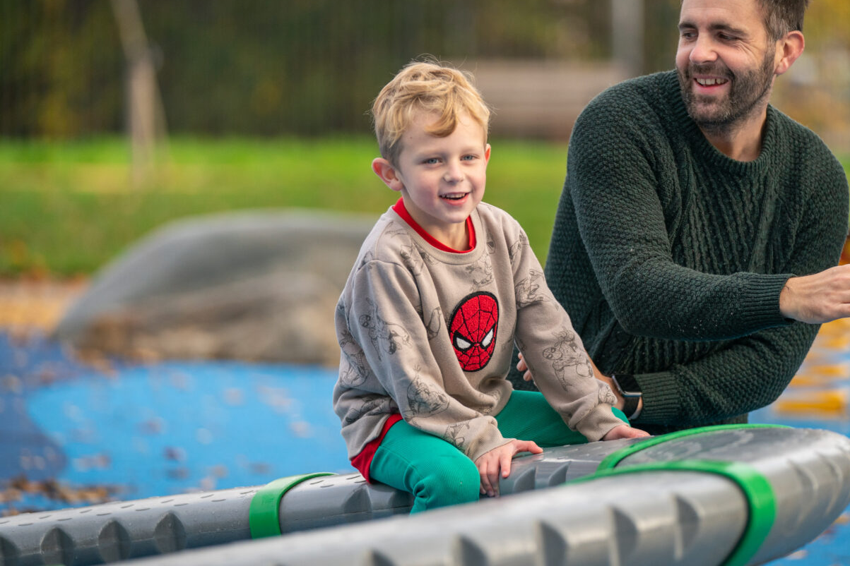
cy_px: 255
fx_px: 4793
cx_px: 503
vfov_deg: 6.8
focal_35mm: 203
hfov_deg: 10.1
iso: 1000
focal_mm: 159
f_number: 2.8
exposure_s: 1/2500
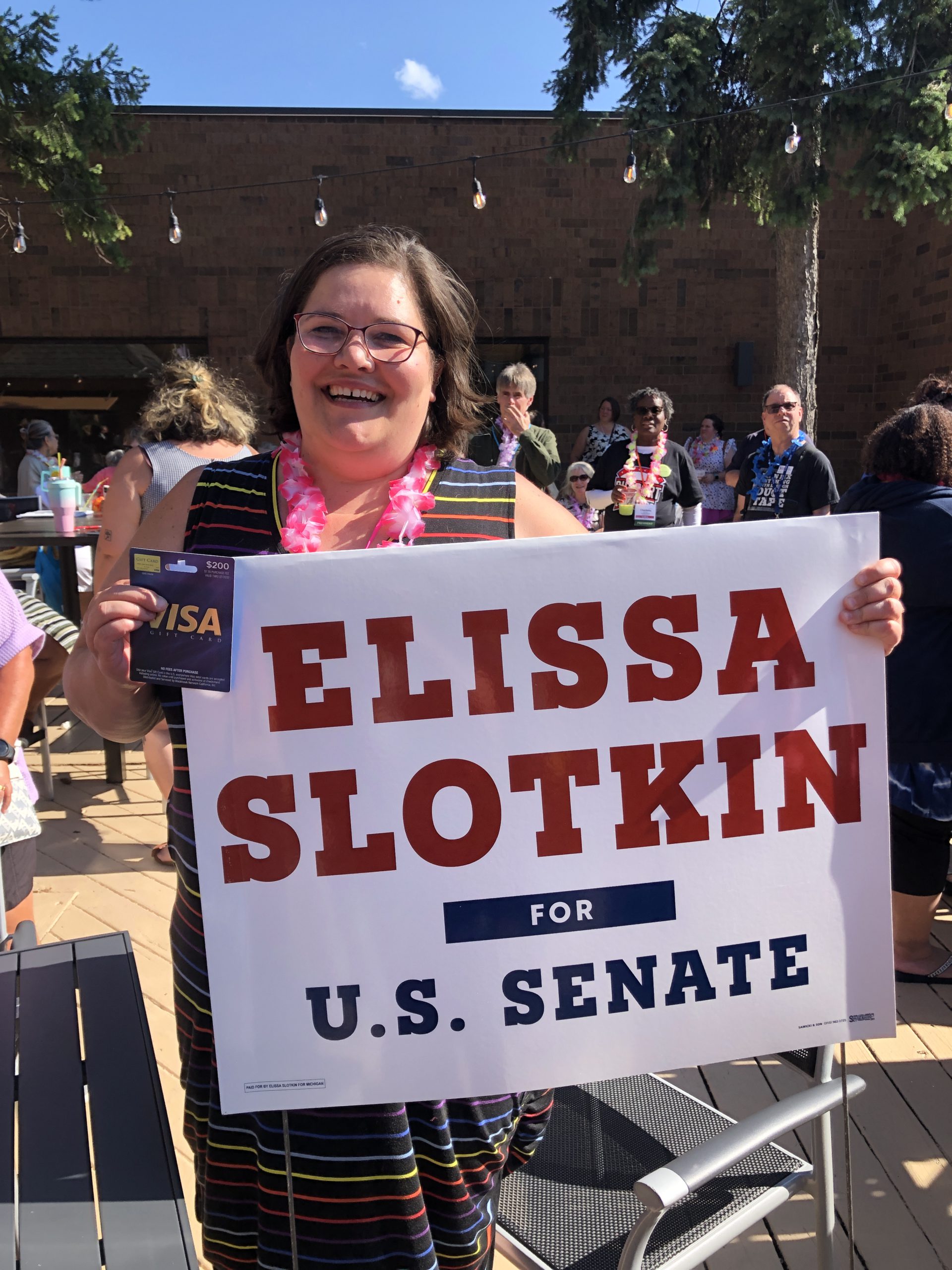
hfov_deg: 49.7
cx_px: 476
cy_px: 635
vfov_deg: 63.4
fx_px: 1027
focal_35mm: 28
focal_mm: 3.99
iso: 20
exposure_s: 1/759
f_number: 1.8
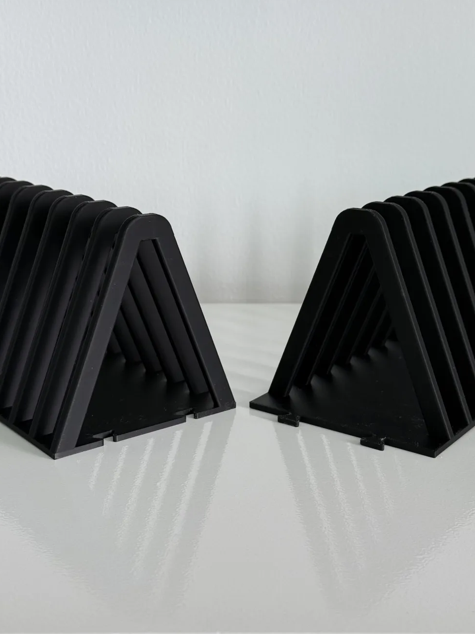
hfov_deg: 29.7
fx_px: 897
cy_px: 319
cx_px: 237
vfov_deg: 38.9
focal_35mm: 49
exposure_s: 1/223
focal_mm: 6.76
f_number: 1.78
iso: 80
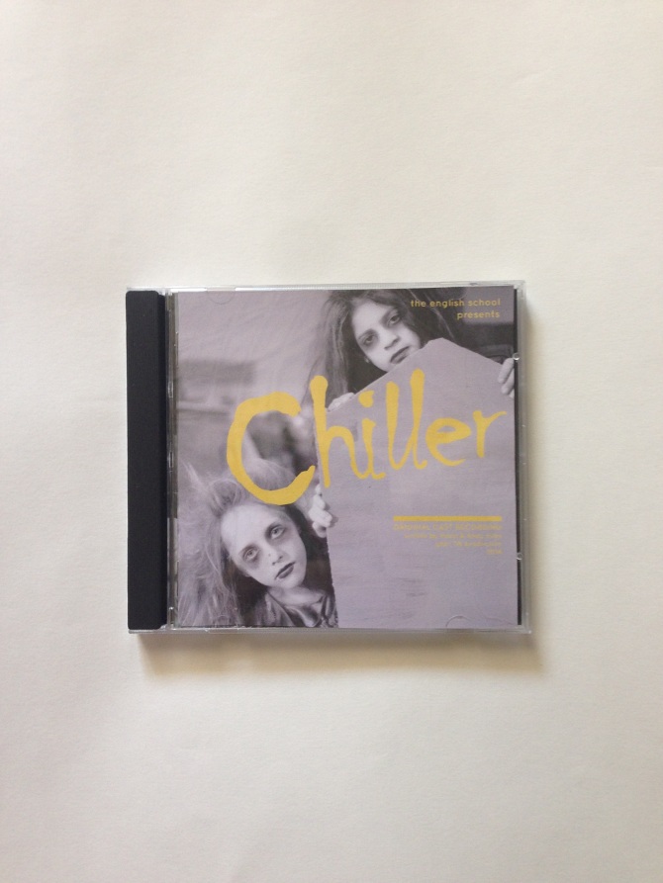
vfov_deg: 55.3
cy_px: 442
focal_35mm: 33
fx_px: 843
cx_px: 332
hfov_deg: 43.0
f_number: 2.4
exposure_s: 1/20
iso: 80
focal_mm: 4.12
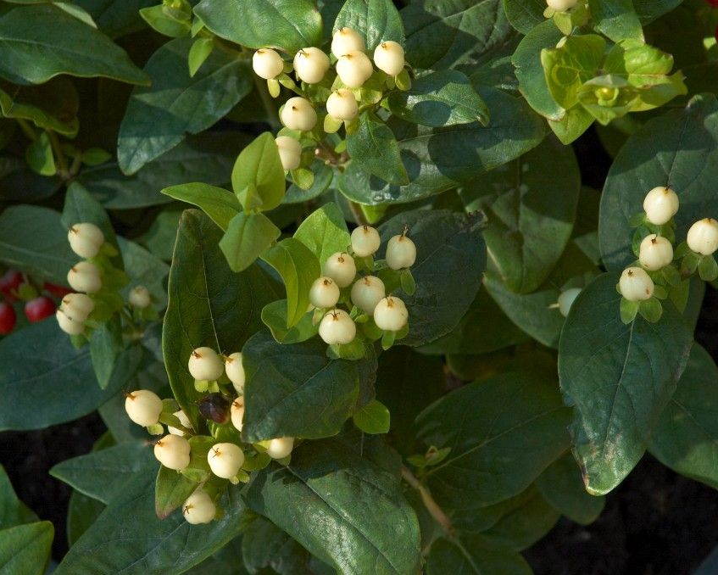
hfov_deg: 16.2
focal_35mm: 119
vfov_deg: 13.0
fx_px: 2529
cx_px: 352
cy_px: 288
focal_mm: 70
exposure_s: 1/350
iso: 400
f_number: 9.5
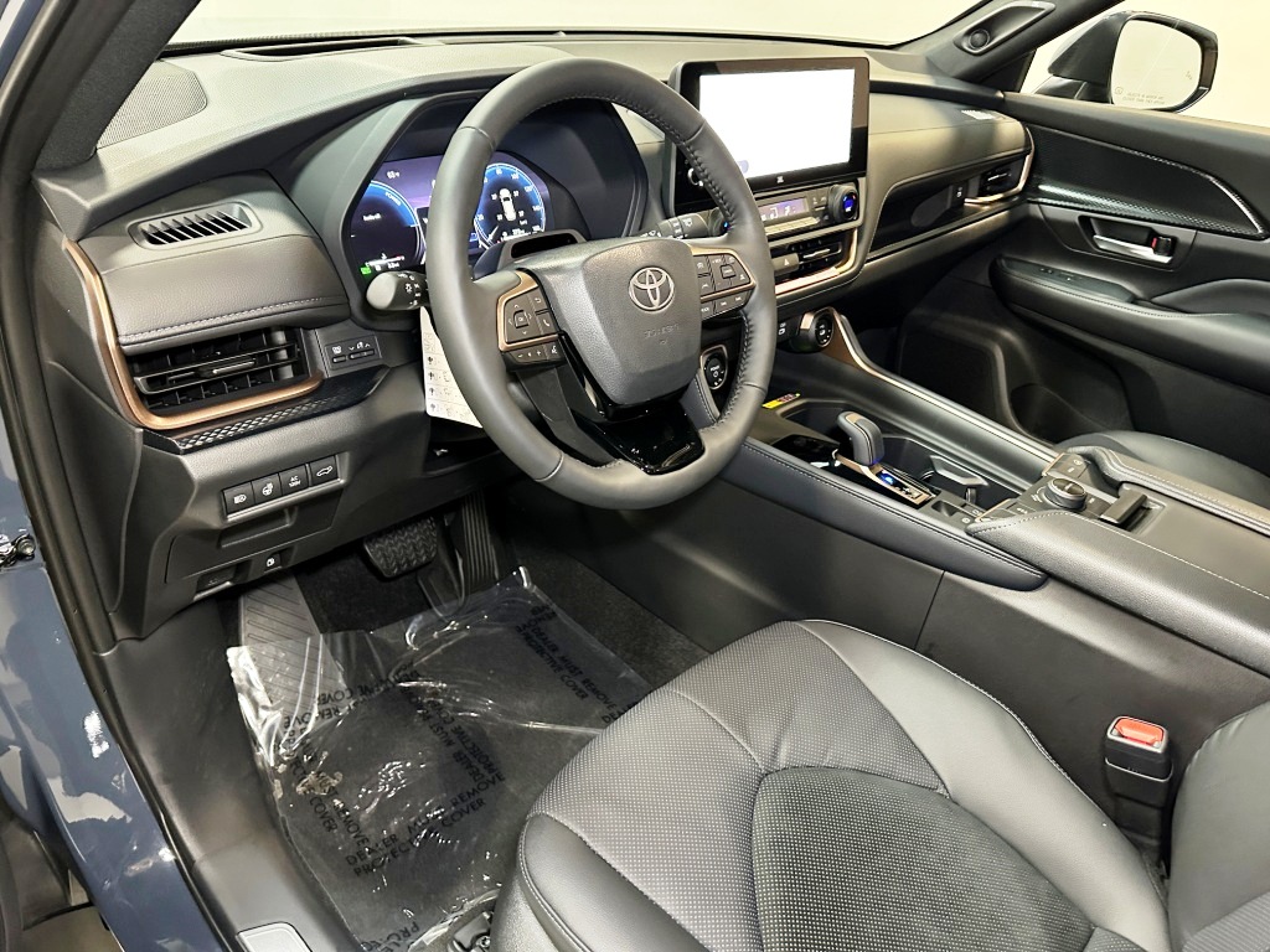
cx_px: 635
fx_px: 881
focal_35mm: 24
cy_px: 476
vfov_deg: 56.8
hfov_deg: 71.6
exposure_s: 1/30
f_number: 1.78
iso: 1000
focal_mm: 6.86
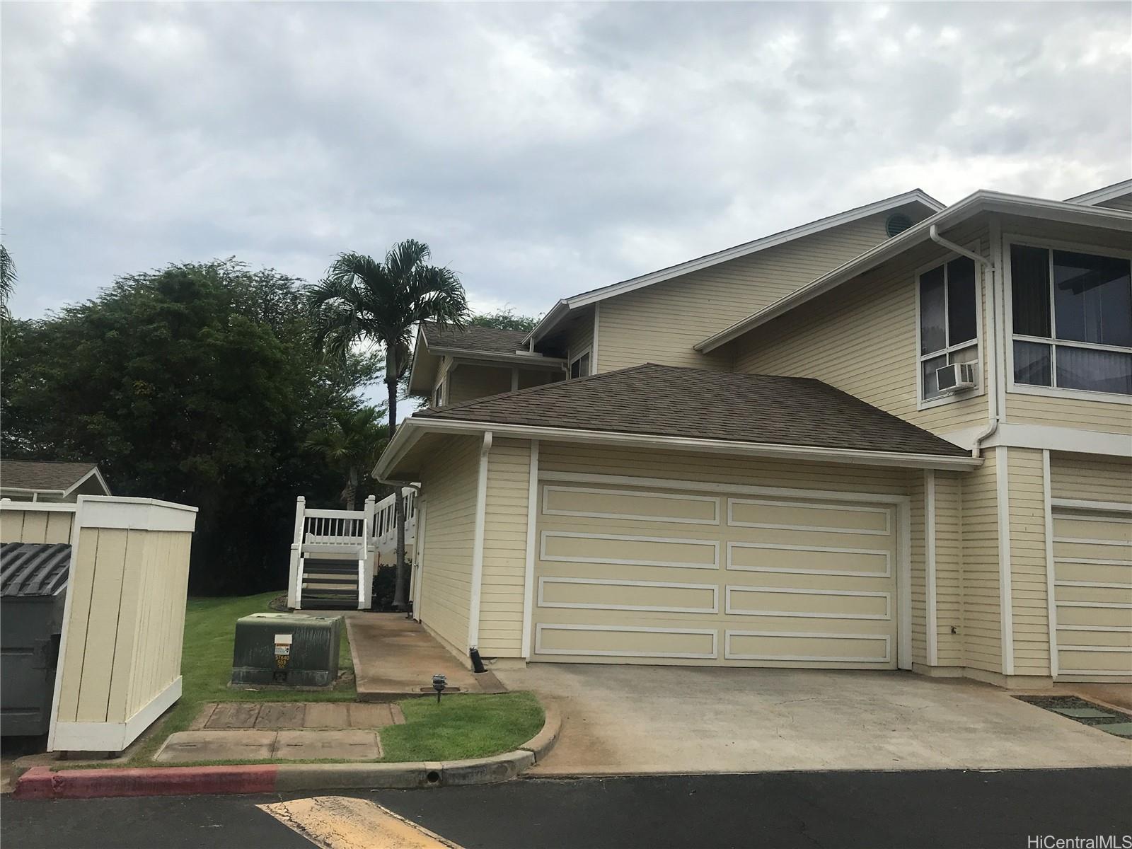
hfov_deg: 63.4
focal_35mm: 28
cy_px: 424
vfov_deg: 49.7
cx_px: 566
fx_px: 916
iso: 20
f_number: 1.8
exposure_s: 1/4566
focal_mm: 3.99
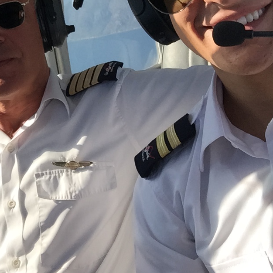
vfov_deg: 30.4
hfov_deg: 30.1
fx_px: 500
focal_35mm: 56
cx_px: 72
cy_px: 97
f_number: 2.2
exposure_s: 1/880
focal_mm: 2.65
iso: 32
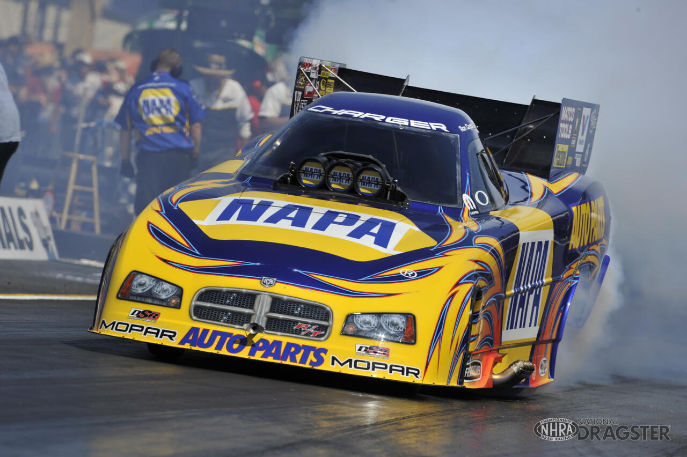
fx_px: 9536
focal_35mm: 500
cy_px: 228
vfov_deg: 2.7
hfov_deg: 4.1
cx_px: 344
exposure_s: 1/1000
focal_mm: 500
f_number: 10
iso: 200
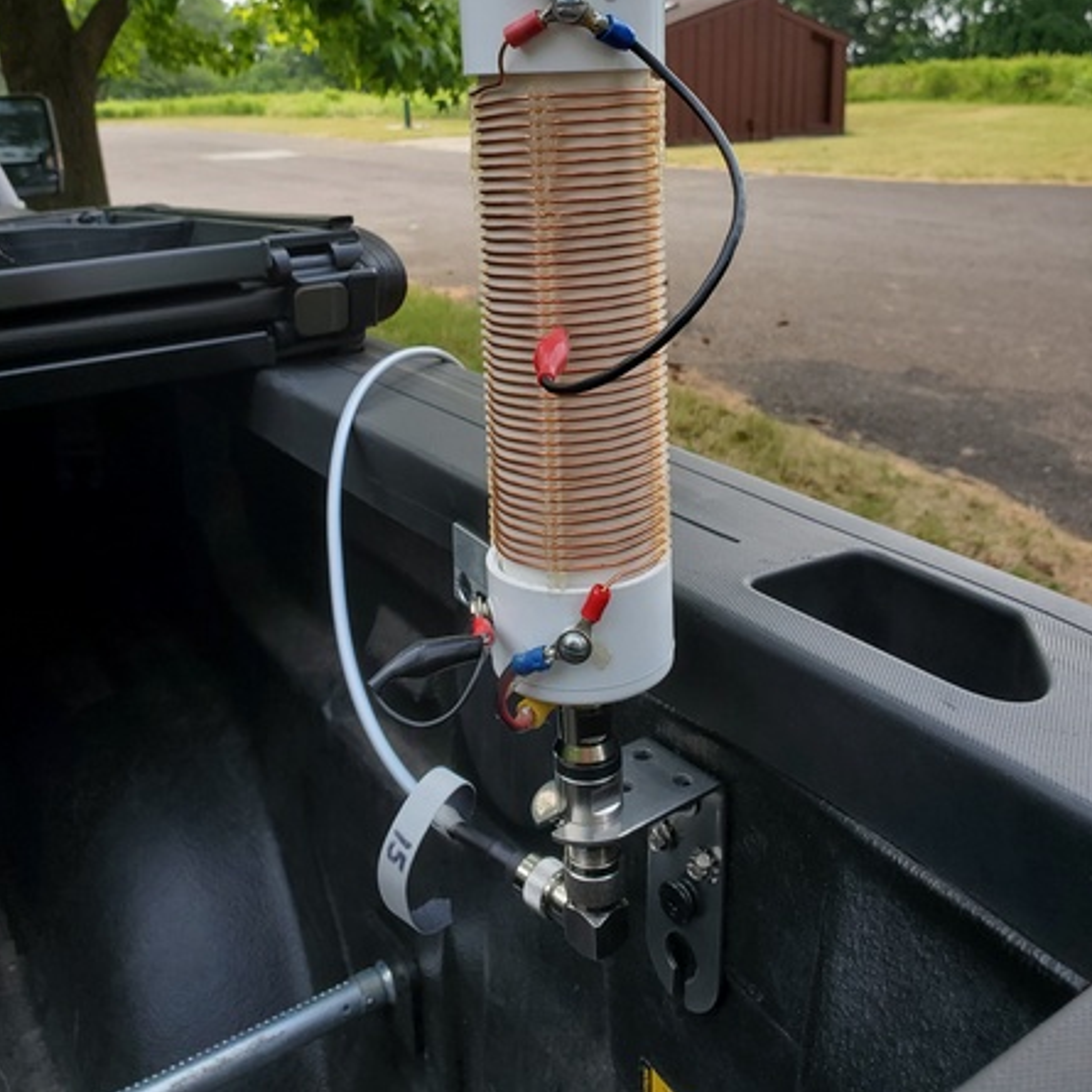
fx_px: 1106
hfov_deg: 52.5
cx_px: 545
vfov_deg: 51.5
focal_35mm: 31
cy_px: 363
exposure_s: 1/720
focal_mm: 4.3
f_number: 2.4
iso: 50
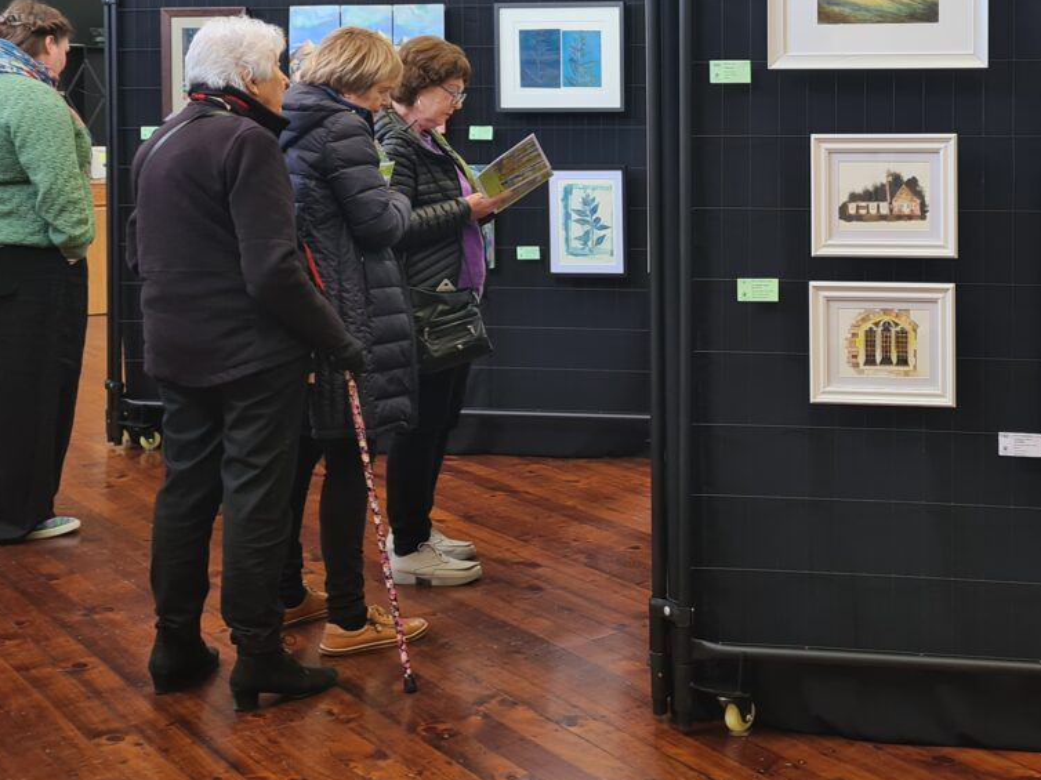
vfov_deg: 26.9
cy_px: 149
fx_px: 1593
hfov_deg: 35.2
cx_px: 808
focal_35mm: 53
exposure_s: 1/50
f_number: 1.8
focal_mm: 5.4
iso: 64
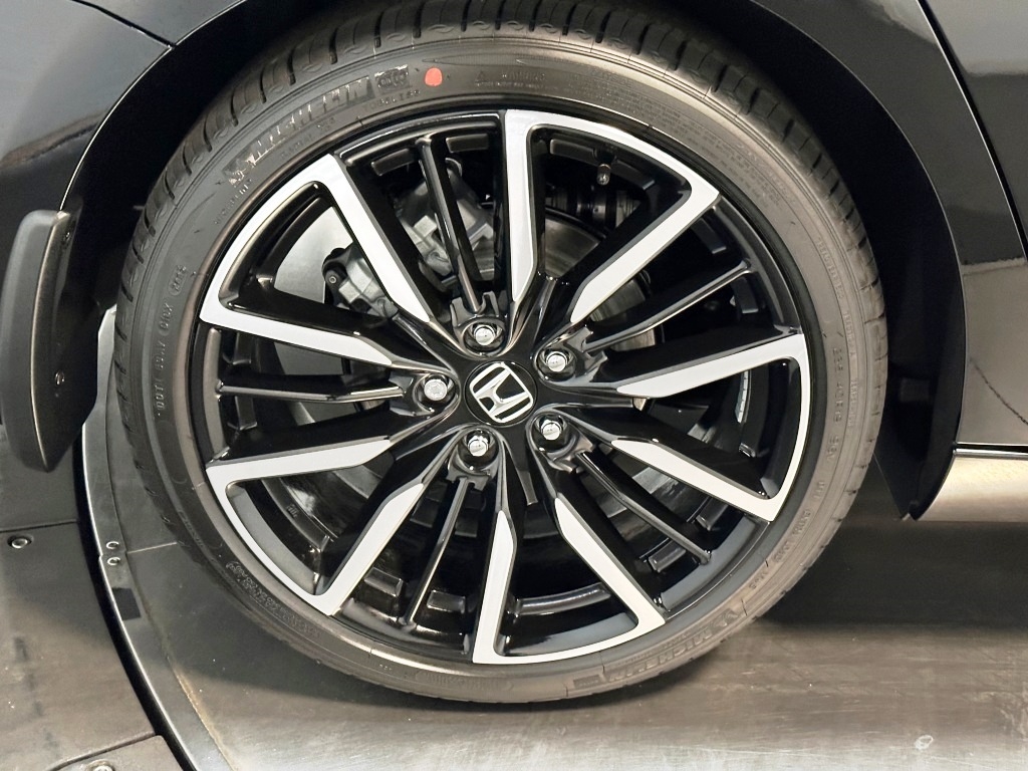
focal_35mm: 48
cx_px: 514
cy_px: 386
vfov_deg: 30.3
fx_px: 1425
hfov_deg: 39.7
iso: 640
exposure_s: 1/30
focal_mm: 6.86
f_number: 1.78
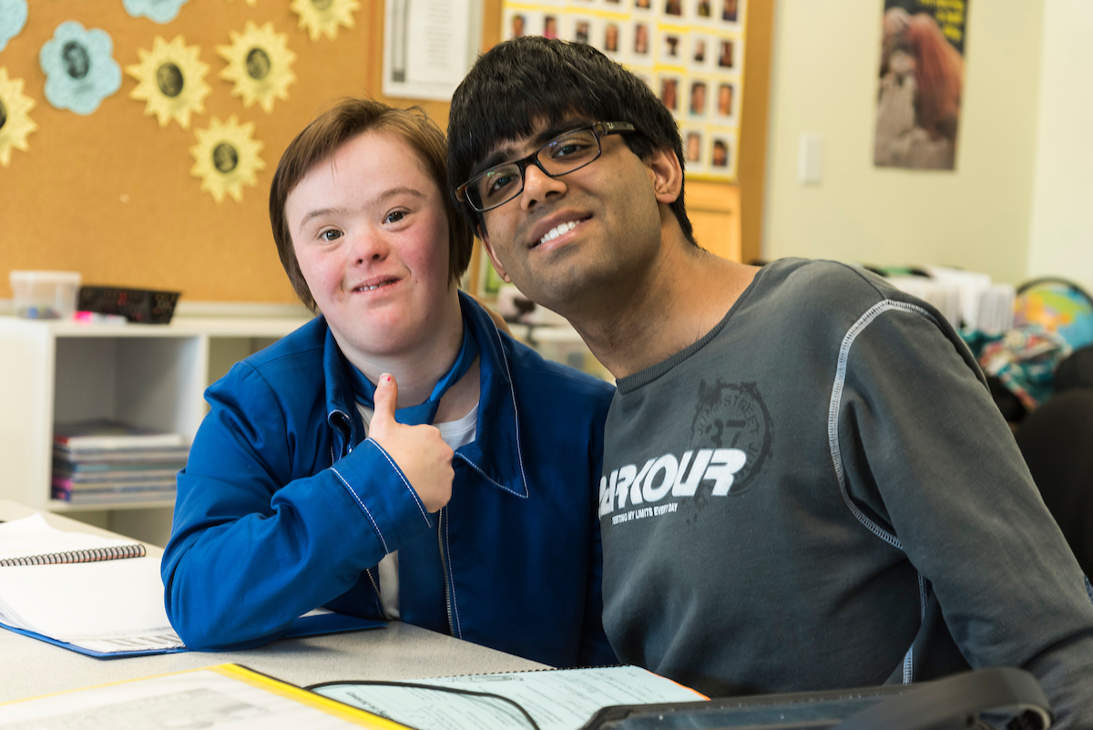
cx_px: 546
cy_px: 365
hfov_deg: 28.8
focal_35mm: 70
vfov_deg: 19.5
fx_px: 2126
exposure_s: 1/60
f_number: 5
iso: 1000
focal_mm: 70
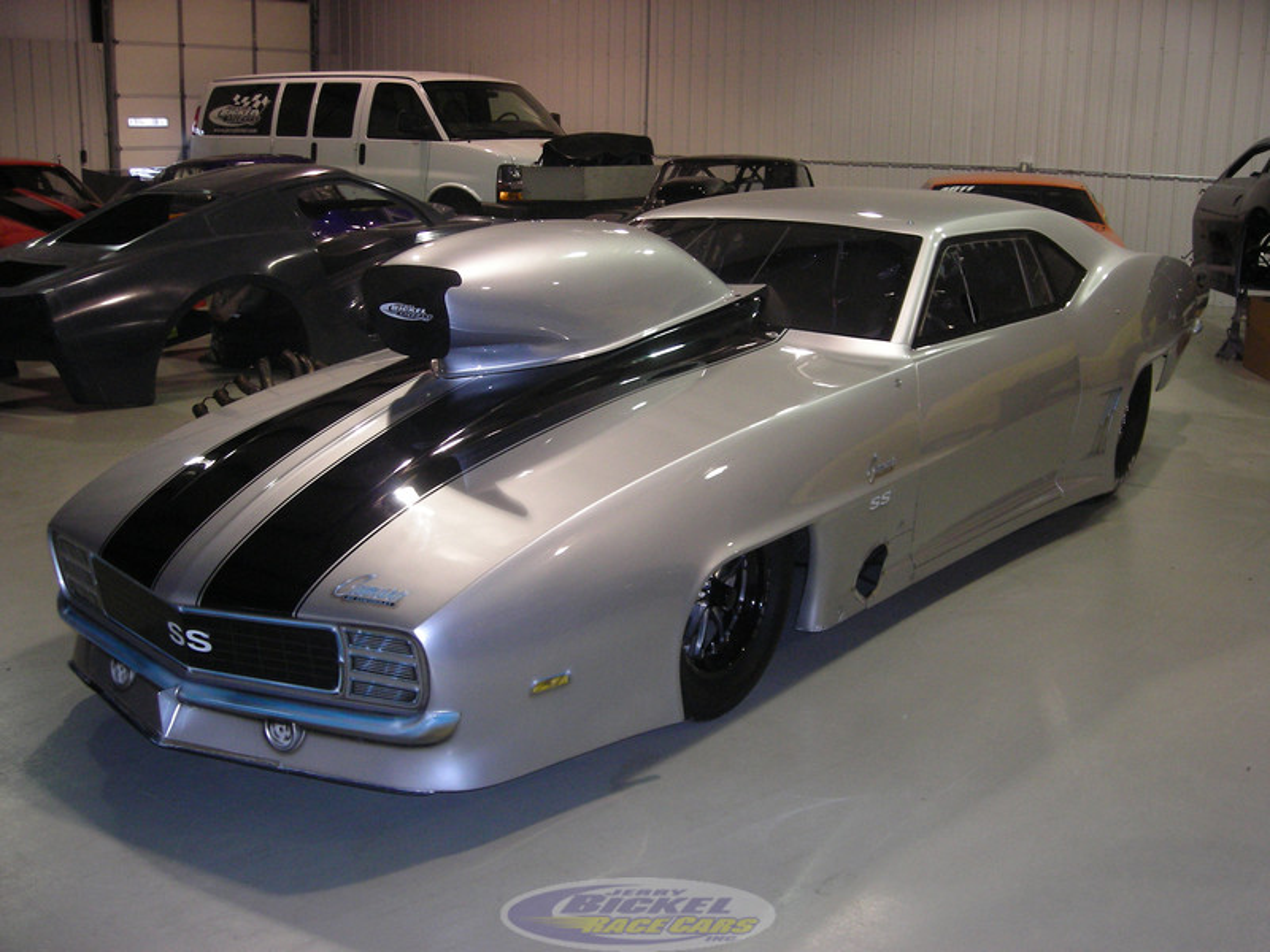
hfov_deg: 49.0
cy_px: 476
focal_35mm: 38
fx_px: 1394
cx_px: 635
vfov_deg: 37.7
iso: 181
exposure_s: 1/60
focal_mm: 6.3
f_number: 3.2
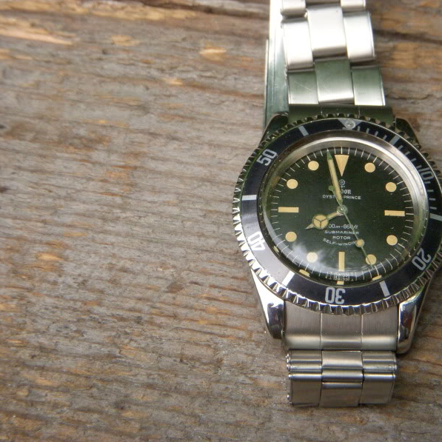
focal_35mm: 90
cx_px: 277
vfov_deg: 19.3
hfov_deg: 19.3
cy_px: 221
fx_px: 1300
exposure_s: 1/200
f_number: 3.8
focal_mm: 12.6
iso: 320
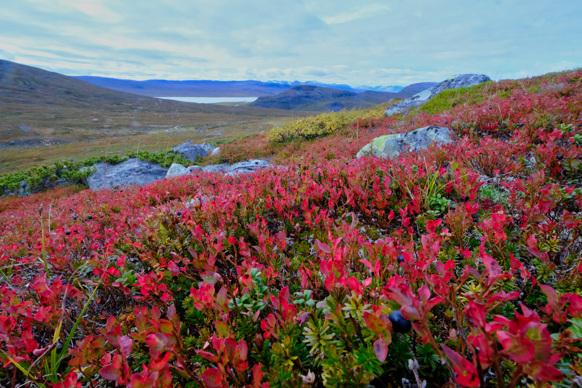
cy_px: 194
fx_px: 242
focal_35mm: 15
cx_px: 291
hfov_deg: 100.4
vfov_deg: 77.3
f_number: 18
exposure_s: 1/26
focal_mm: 10
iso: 1250
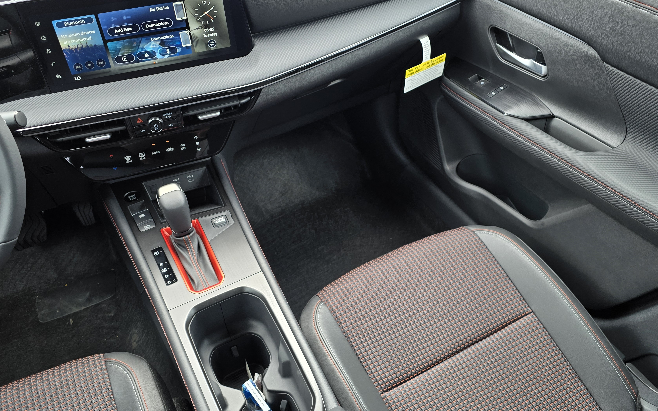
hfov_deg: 64.6
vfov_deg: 43.1
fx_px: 520
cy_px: 205
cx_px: 326
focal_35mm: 29
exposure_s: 1/180
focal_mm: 6.3
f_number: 1.7
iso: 50
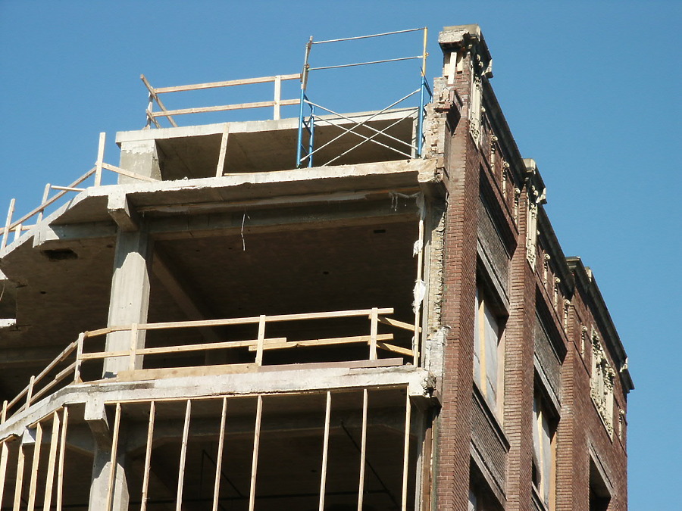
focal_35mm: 127
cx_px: 341
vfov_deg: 11.7
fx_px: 2502
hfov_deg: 15.5
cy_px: 256
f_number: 8
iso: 64
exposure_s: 1/180
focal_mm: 25.86
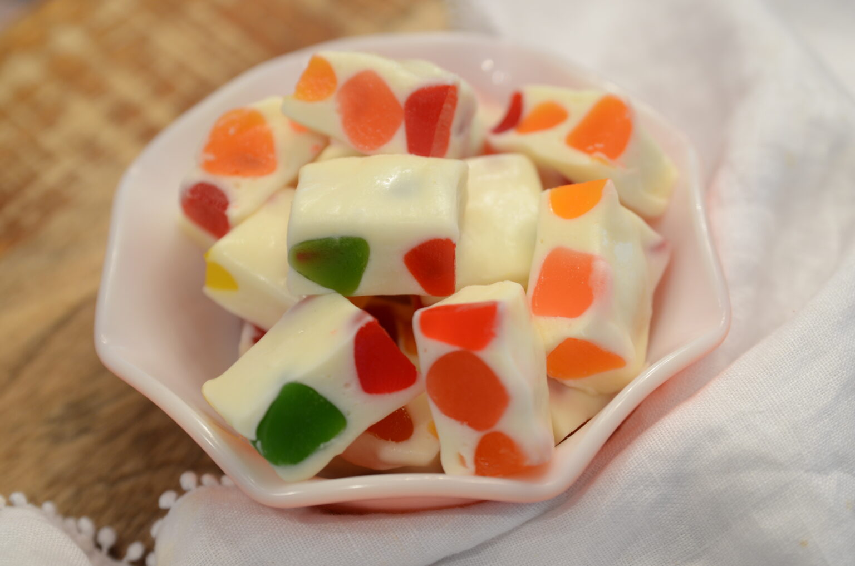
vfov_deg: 18.8
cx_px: 428
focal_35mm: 72
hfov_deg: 28.1
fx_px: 1706
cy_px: 283
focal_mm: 48
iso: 280
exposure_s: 1/30
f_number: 2.8
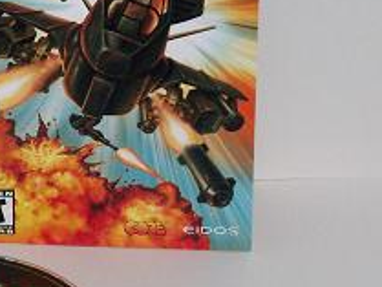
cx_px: -76
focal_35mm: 191
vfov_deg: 7.8
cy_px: 123
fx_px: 2109
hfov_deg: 10.2
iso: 160
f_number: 4.2
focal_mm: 12.8
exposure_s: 1/71.5
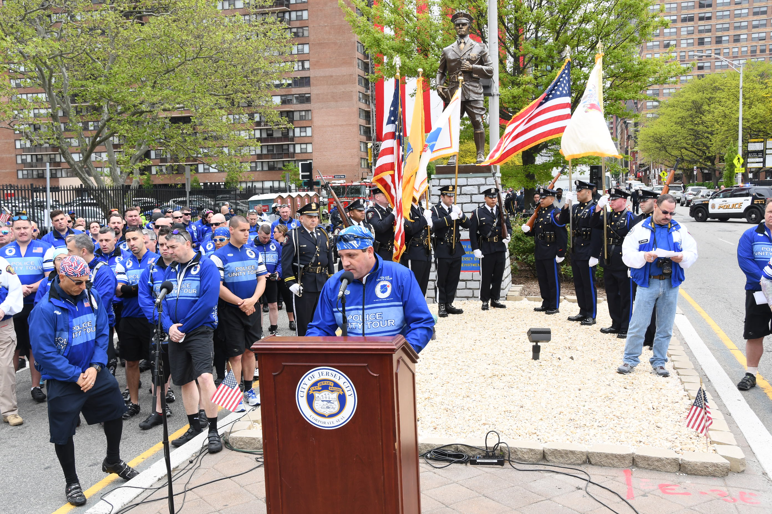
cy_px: 257
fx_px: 836
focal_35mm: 39
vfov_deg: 34.2
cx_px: 386
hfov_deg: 49.6
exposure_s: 1/250
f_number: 8
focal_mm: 26
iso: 400
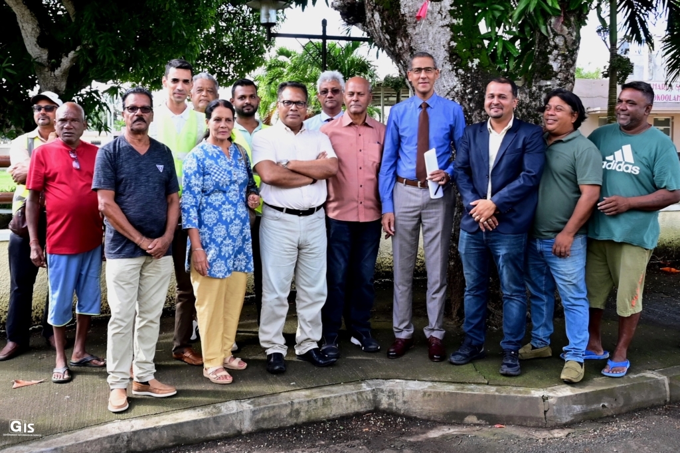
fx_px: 510
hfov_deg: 67.4
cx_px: 340
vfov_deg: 47.9
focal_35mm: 27
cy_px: 226
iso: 800
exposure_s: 1/160
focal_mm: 18
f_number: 9
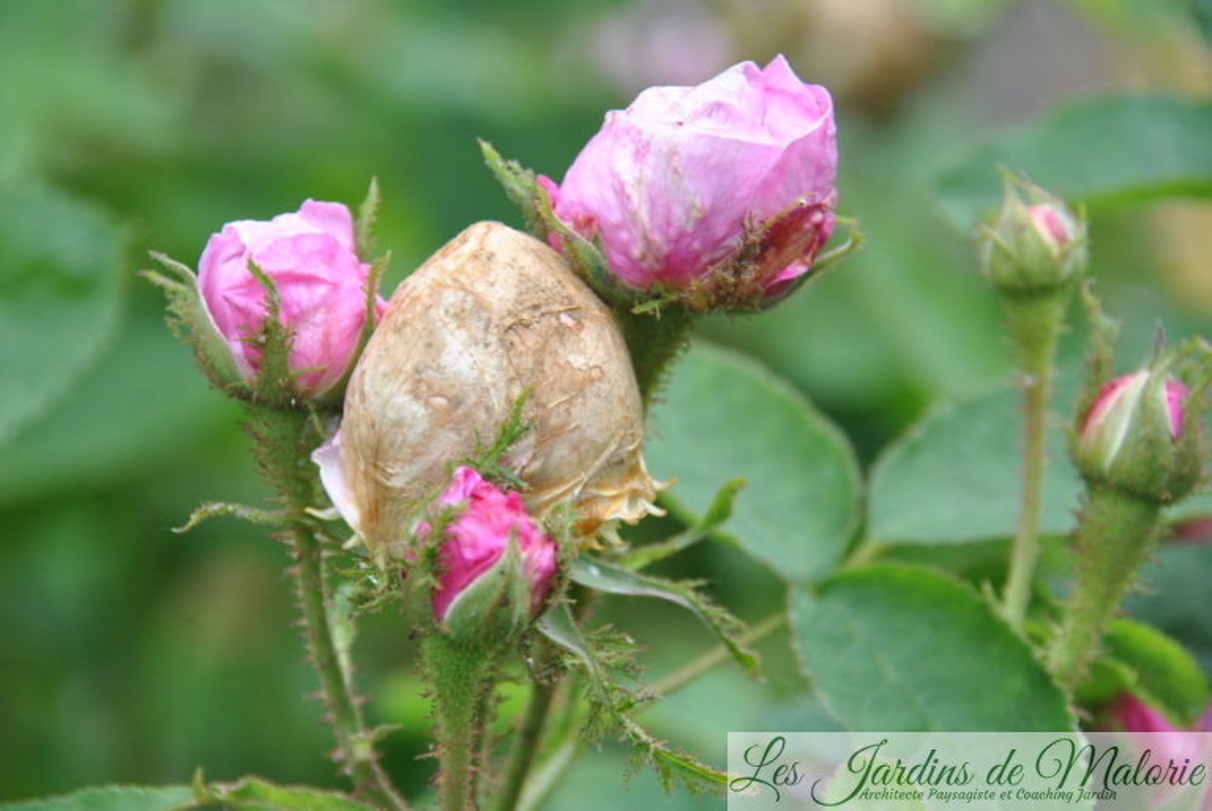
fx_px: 10111
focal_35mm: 300
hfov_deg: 6.9
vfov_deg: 4.6
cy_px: 406
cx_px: 606
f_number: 6.3
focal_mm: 200
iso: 400
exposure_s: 1/400
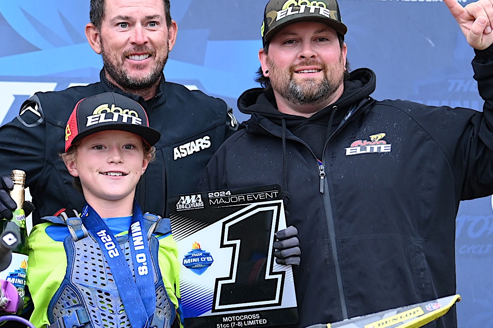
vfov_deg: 7.9
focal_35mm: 174
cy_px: 181
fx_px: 2381
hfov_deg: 11.8
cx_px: 83
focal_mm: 82
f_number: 2.8
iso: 800
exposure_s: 1/800
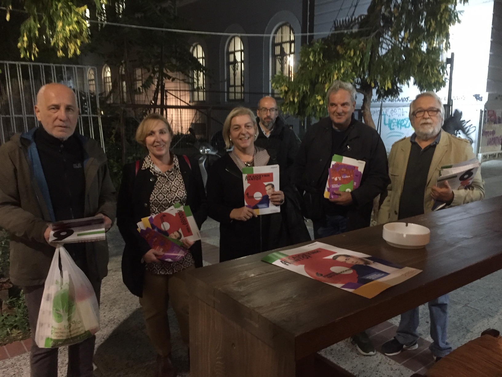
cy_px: 188
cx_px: 251
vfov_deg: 48.2
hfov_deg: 61.7
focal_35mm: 29
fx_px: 421
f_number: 2.2
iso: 500
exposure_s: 1/17
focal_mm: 4.15
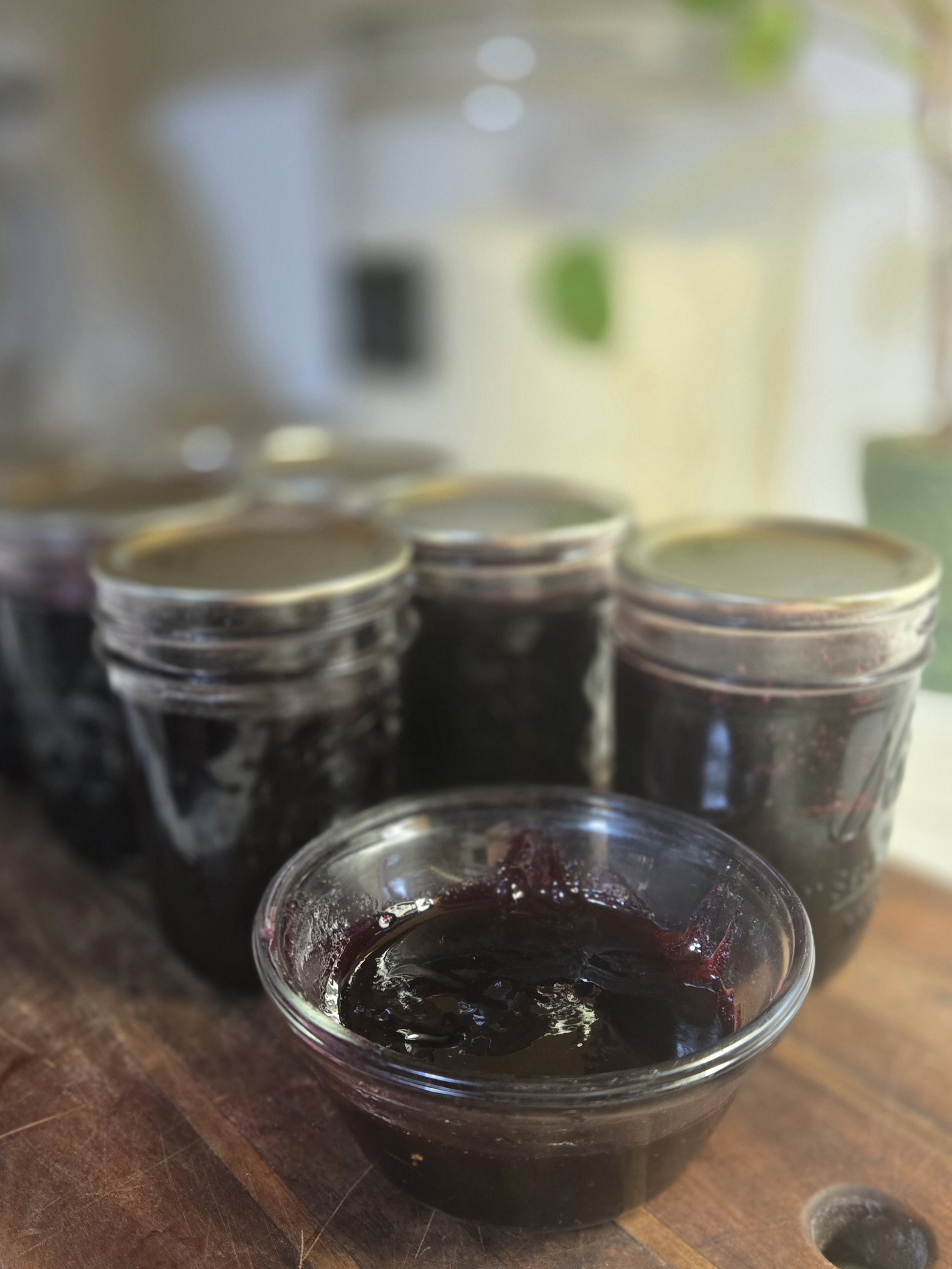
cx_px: 476
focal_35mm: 23
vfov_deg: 73.9
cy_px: 634
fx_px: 843
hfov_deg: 58.9
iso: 800
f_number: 1.8
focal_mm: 5.4
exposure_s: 1/60.2
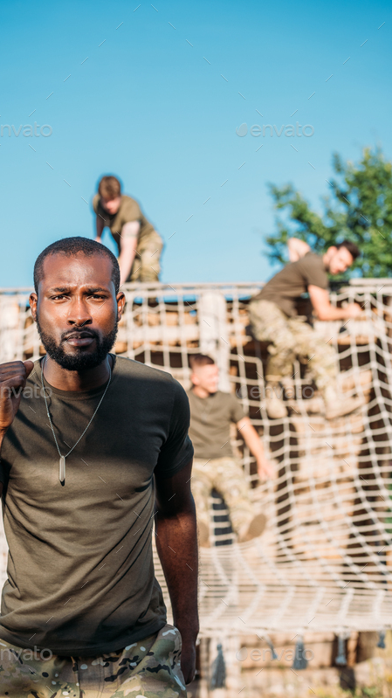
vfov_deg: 24.5
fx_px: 1609
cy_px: 385
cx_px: 141
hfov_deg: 13.9
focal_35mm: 87
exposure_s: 1/1000
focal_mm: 75
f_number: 5
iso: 125
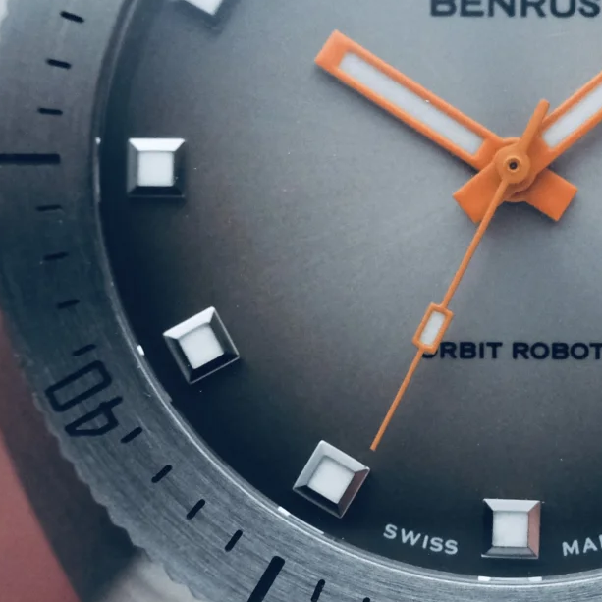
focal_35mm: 188
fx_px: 3699
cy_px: 267
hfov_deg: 9.3
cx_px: 495
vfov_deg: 9.3
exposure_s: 1/500
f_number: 5.6
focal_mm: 35
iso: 2500
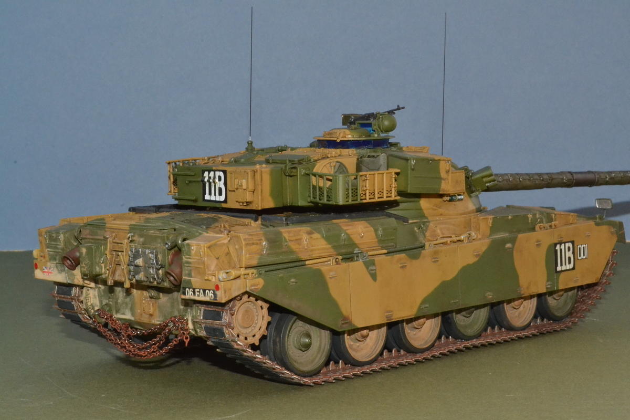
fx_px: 1365
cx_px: 315
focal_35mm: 78
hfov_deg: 26.0
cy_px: 210
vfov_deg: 17.5
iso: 3200
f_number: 25
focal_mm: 52
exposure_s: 1/60
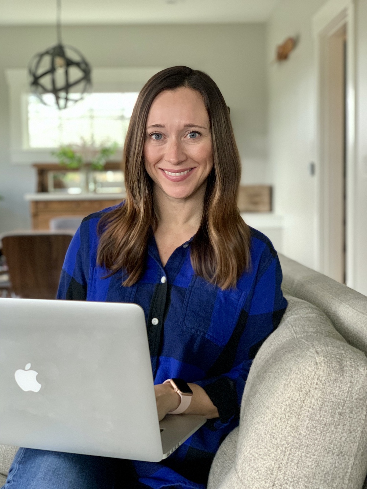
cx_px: 184
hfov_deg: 28.0
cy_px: 244
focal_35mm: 52
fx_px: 735
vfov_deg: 36.8
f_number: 2.4
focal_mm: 6
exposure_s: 1/60
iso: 250
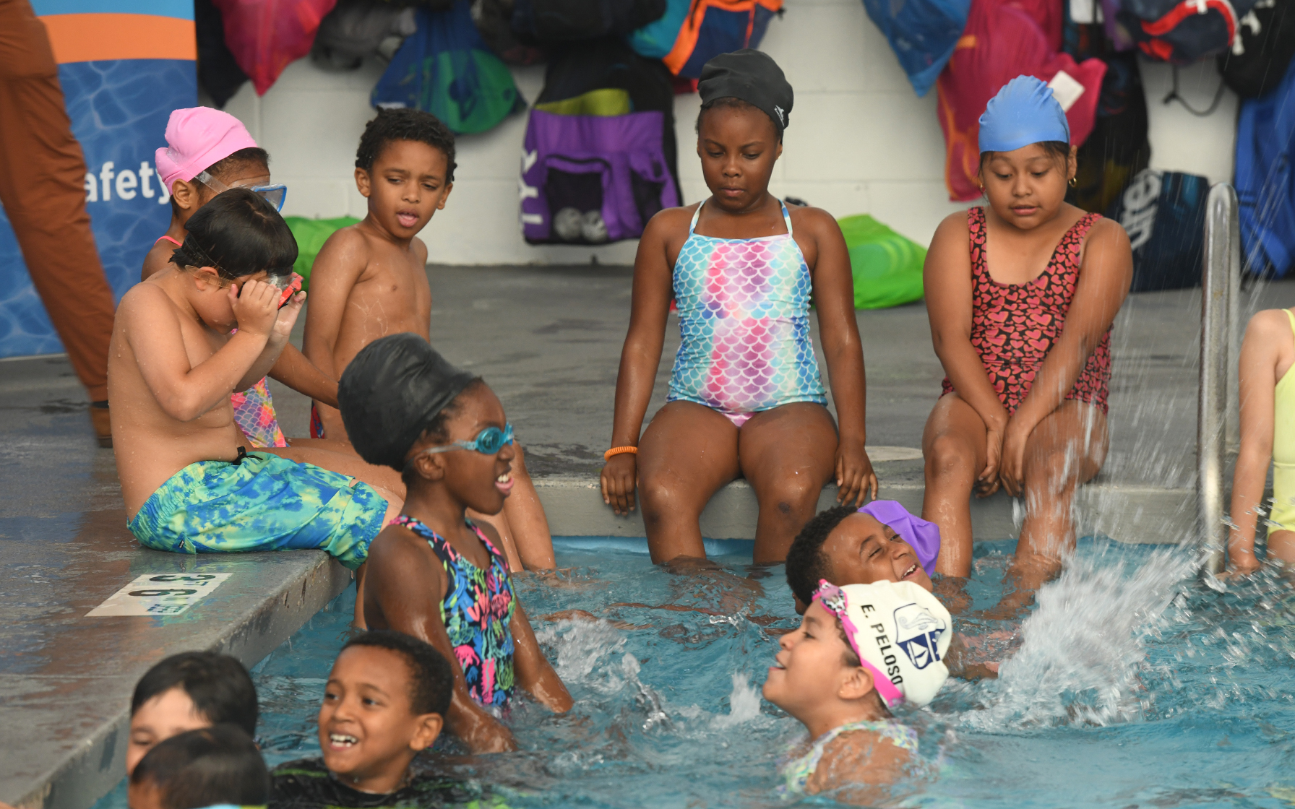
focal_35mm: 174
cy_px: 412
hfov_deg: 12.0
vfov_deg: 7.5
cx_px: 645
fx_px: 6141
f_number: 5.6
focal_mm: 170
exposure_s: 1/125
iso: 800
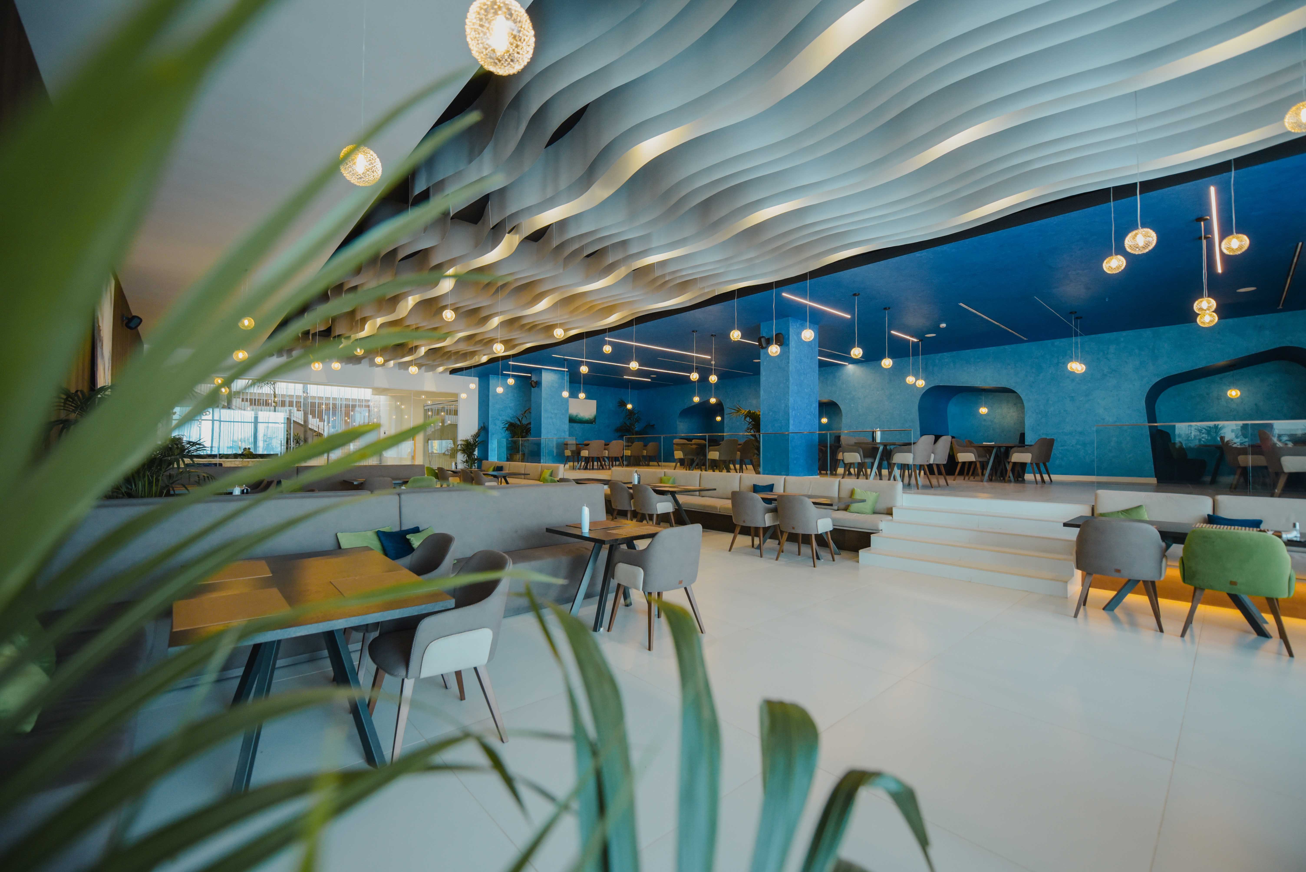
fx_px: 544
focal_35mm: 15
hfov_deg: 100.4
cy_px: 436
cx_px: 653
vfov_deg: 77.4
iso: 1600
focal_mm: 15
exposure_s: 1/200
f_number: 2.8
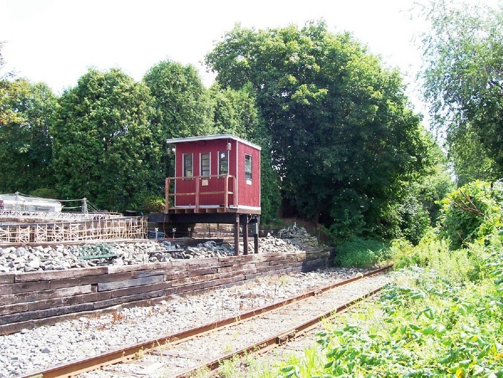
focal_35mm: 37
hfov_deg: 50.1
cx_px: 252
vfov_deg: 38.7
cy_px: 189
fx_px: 538
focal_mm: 5.6
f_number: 5.6
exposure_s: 1/180
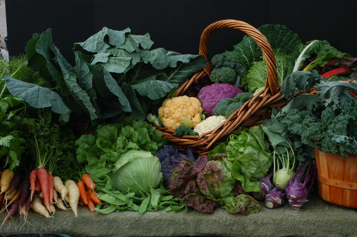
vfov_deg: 19.7
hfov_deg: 29.3
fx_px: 683
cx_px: 178
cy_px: 118
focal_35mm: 69
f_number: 10
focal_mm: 46
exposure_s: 1/160
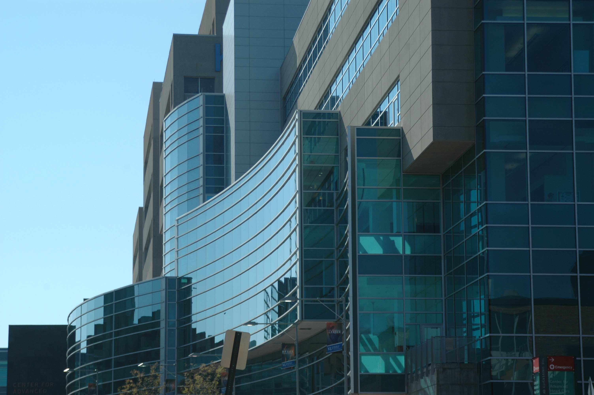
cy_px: 198
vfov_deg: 13.0
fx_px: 1731
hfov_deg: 19.5
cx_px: 297
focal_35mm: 105
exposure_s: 1/640
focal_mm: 70
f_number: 8
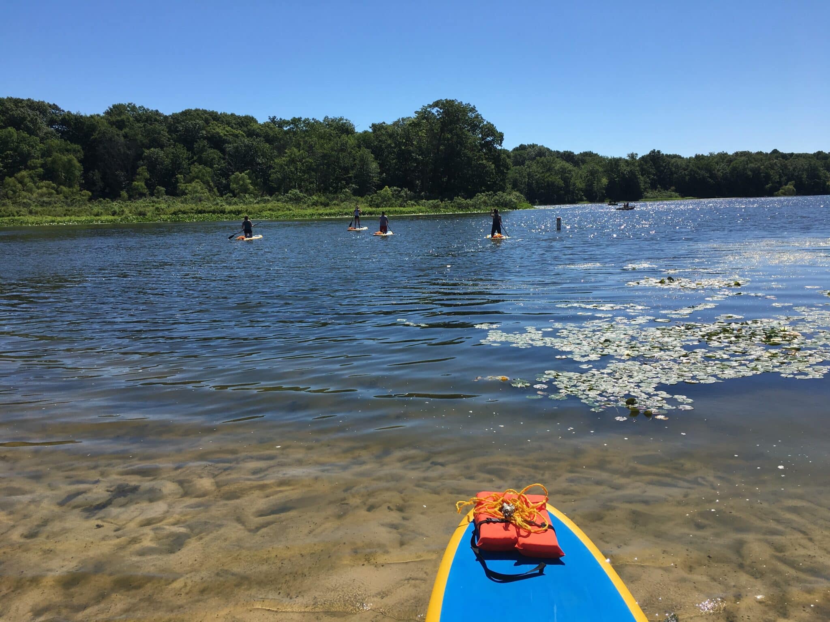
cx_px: 415
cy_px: 311
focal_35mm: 29
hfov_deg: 61.7
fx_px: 695
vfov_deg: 48.2
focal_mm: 4.15
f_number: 2.2
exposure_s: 1/2137
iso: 25
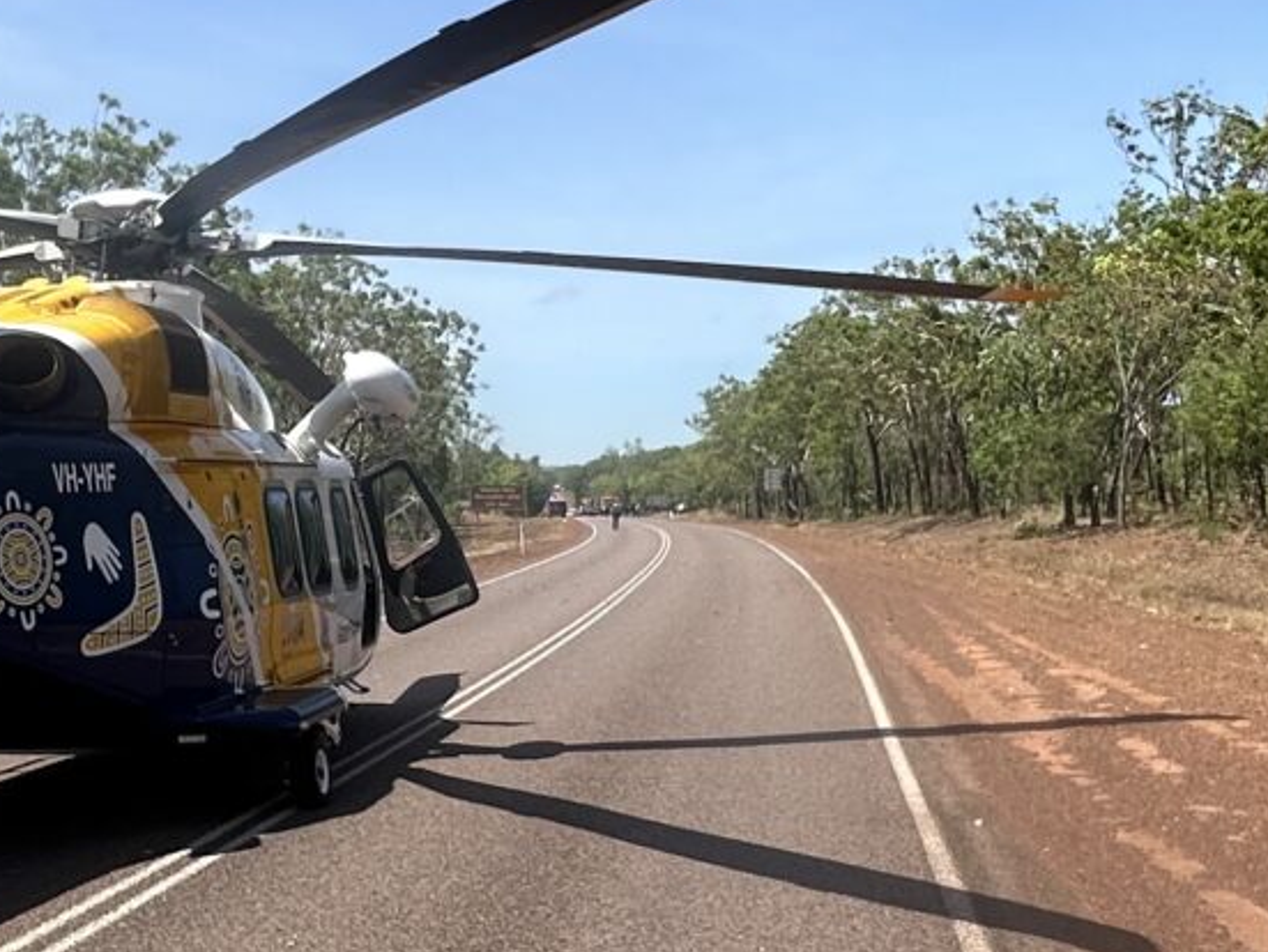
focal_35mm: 52
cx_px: 481
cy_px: 301
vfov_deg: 27.9
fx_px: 1906
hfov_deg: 36.6
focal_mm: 2.22
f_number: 2.2
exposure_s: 1/2053
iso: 40
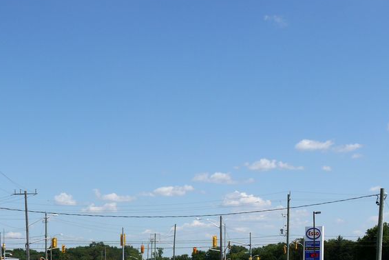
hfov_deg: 29.8
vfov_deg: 19.3
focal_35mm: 67
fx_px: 724
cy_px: 304
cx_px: 124
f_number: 9
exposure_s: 1/400
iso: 100
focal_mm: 14
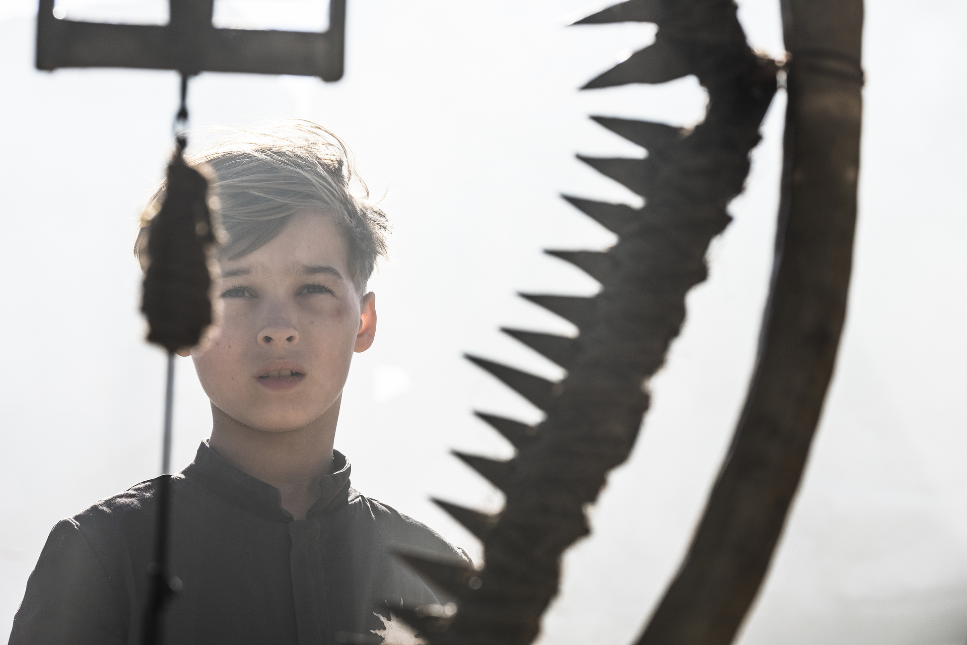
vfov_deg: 11.8
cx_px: 484
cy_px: 322
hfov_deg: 17.6
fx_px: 3116
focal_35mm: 116
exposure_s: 1/1000
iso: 250
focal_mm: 77.3
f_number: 6.4
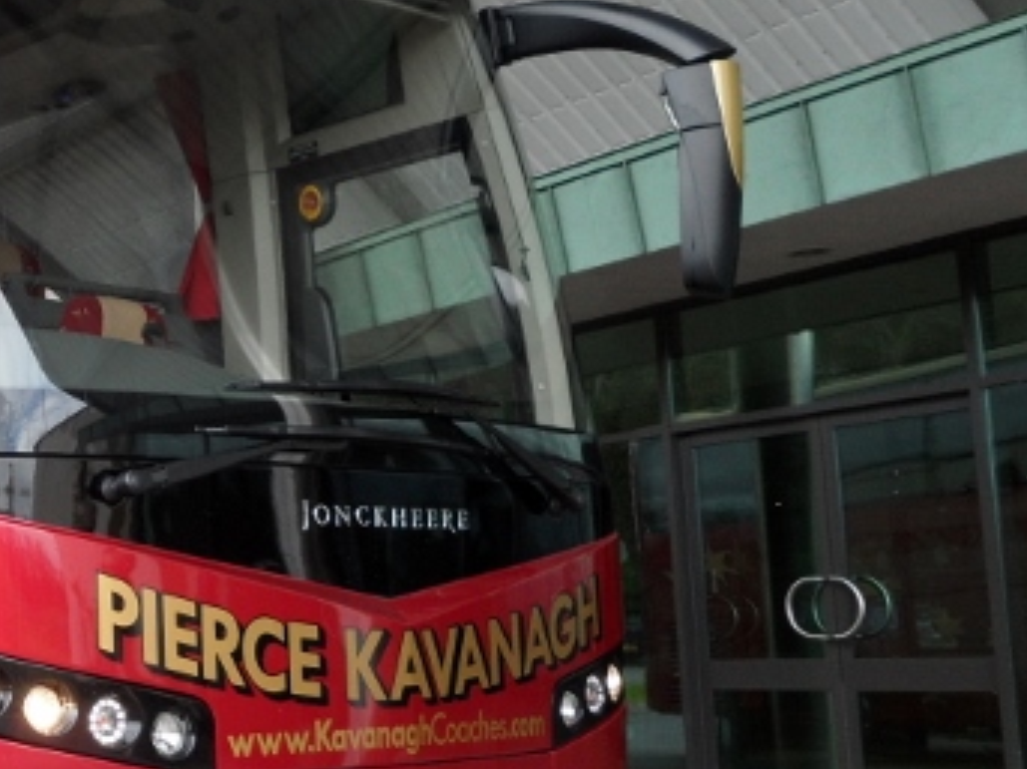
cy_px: 377
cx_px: -120
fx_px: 1868
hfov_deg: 27.9
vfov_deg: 23.3
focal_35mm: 63
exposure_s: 1/90
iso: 80
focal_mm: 4.9
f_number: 3.5
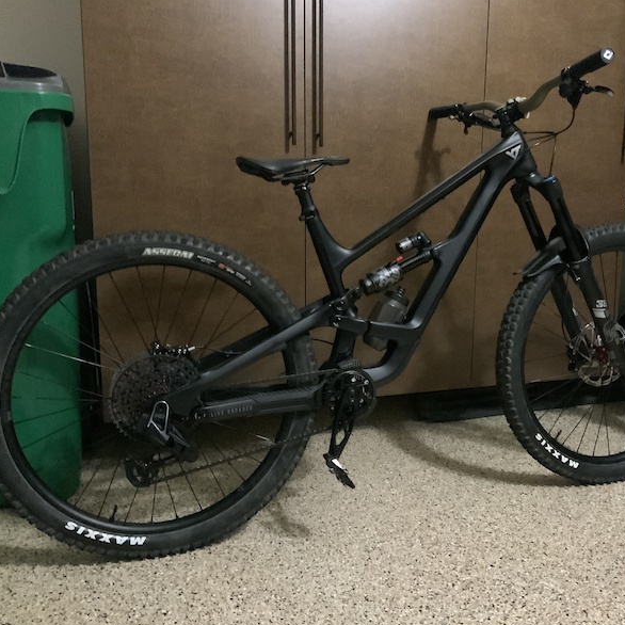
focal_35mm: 35
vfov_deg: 47.2
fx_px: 715
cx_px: 373
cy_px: 319
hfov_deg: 47.0
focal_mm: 3
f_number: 1.8
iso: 500
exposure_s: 1/20
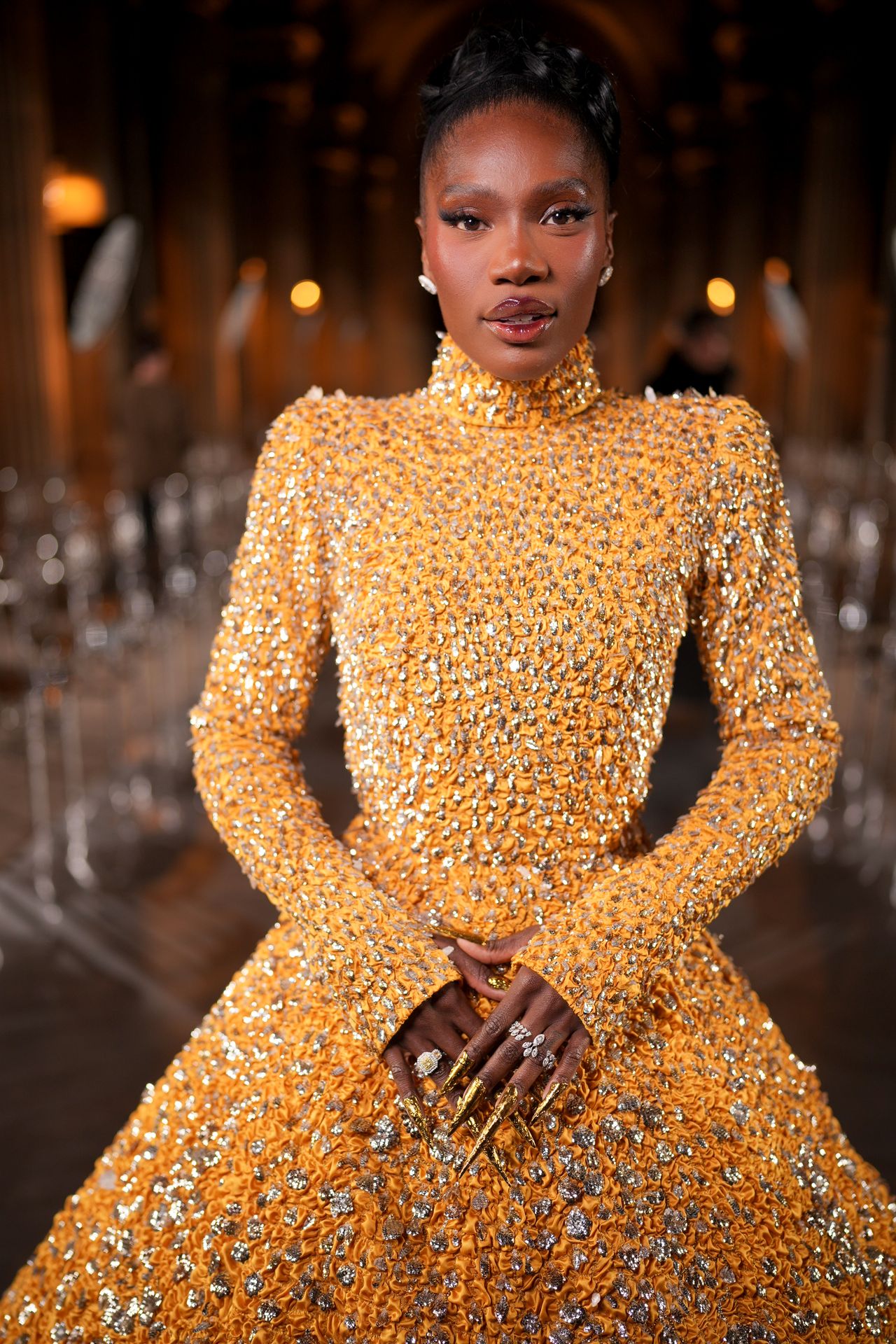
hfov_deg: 37.9
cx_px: 448
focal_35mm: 35
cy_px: 672
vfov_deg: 54.4
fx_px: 1307
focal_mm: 35
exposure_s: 1/200
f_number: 1.4
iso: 125
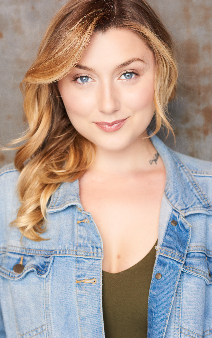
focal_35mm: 87
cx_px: 112
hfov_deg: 15.0
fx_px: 804
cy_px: 168
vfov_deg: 23.8
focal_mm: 85
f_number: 5
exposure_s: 1/80
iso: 400
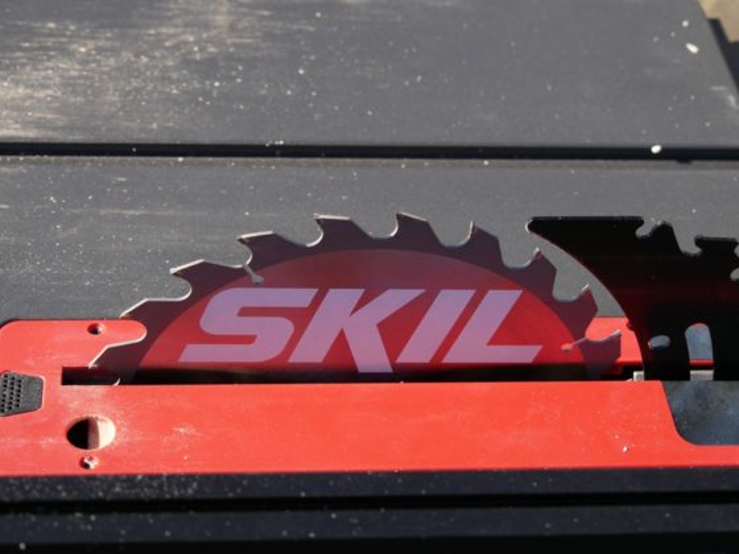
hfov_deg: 26.3
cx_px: 370
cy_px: 277
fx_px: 1580
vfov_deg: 19.9
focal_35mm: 74
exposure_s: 1/400
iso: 200
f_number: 4.6
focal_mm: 37
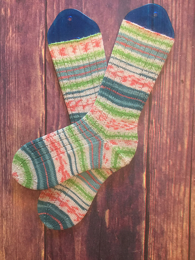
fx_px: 233
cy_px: 130
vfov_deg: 58.4
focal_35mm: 31
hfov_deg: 45.4
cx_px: 98
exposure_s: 1/30
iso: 125
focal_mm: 3.3
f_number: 2.4
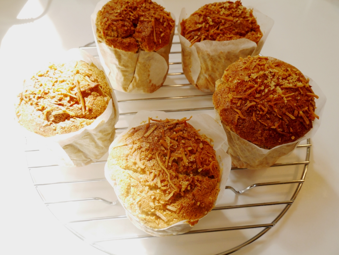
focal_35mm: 28
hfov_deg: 63.4
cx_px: 170
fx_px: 274
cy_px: 128
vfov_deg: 49.8
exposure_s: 1/60
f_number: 8
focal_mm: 14
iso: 800
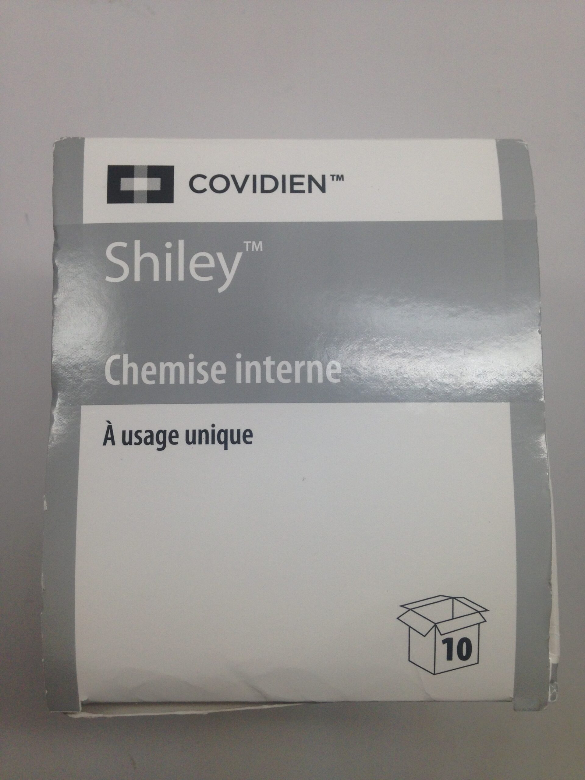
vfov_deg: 55.4
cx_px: 292
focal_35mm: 33
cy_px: 390
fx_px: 744
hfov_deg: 42.9
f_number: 2.4
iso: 64
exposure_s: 1/120
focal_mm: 4.12
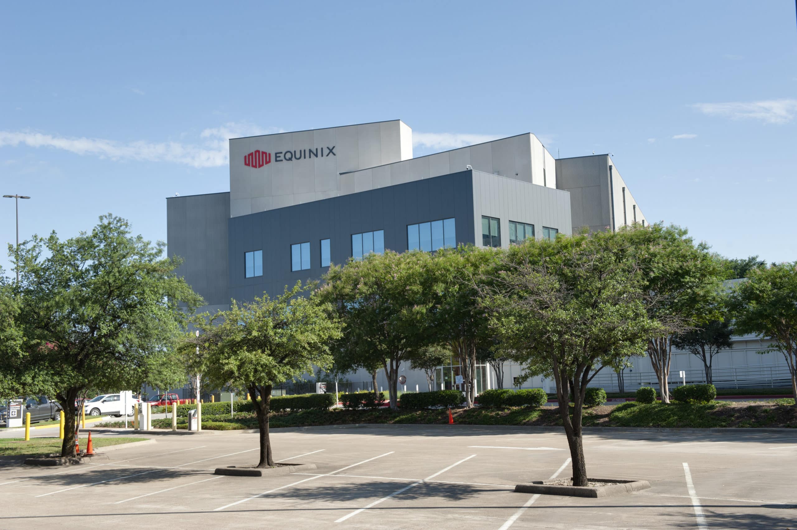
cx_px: 398
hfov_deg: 41.1
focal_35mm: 48
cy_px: 265
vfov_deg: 28.0
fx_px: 1062
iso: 400
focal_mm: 48
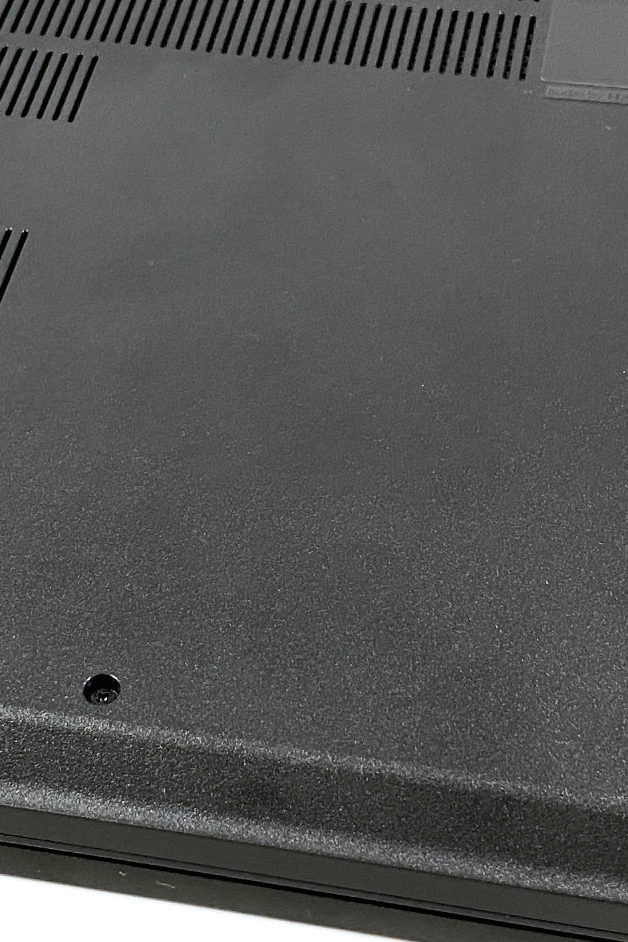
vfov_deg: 26.3
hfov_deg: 17.7
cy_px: 406
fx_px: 2015
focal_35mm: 77
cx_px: 241
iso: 80
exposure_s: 1/50
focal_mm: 4.25
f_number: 1.8
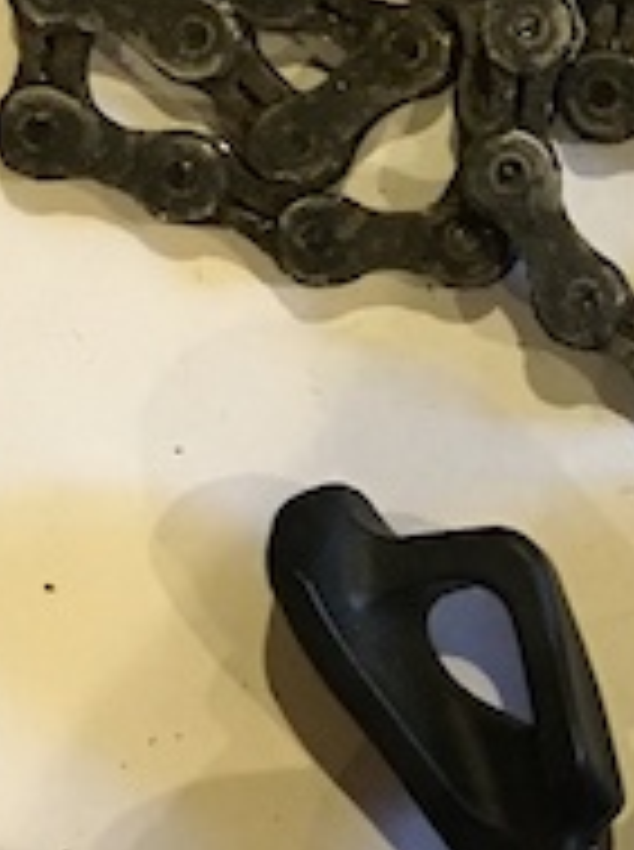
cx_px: 1210
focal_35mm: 123
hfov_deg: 11.1
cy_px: 184
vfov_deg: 16.0
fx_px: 3014
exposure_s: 1/17
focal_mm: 4.15
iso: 200
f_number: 2.2
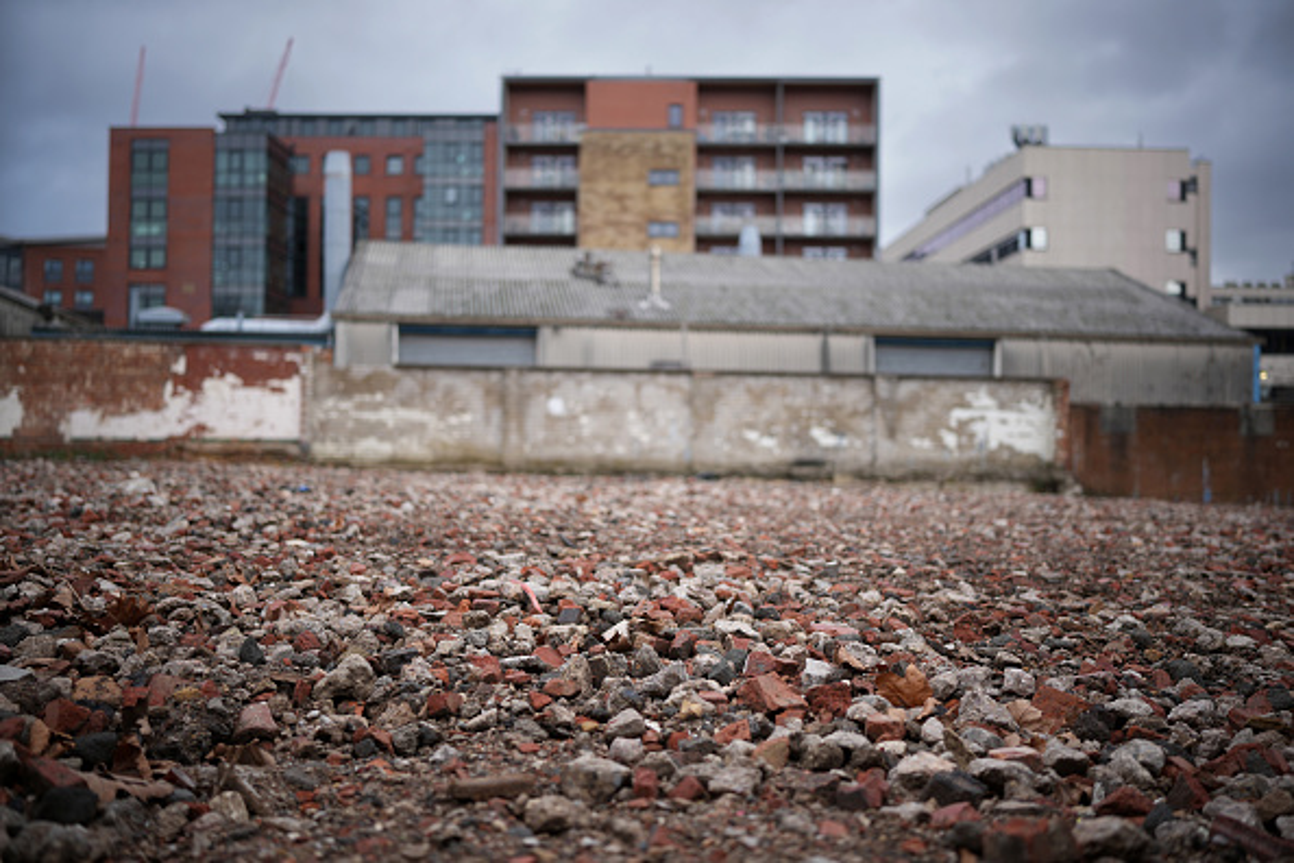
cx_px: 647
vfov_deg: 37.9
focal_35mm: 35
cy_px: 432
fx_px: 1258
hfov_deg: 54.4
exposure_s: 1/800
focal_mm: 35
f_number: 1.4
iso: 100
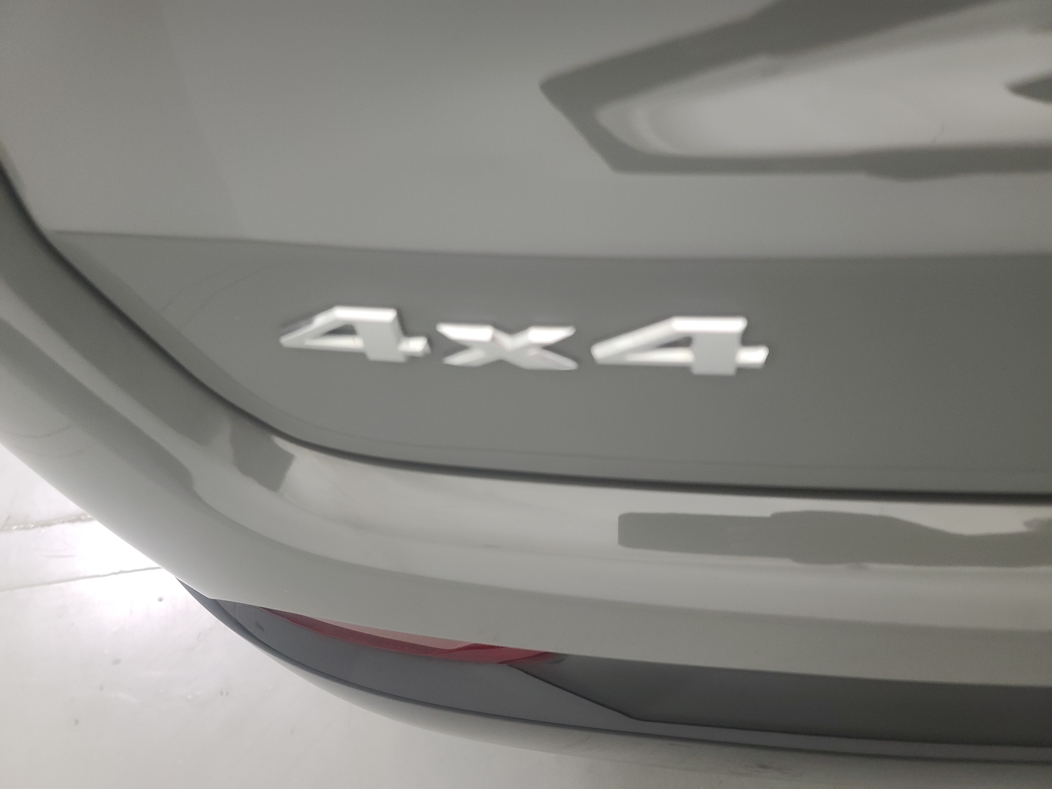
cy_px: 394
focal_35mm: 25
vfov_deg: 54.9
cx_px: 526
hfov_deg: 69.4
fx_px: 760
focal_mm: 7
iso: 500
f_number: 1.8
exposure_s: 1/40
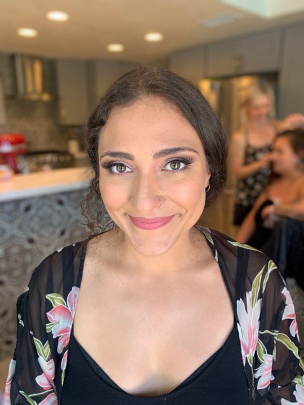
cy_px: 202
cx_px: 152
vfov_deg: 67.3
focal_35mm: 26
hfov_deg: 53.1
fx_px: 304
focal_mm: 4.25
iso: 100
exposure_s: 1/120
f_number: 1.8
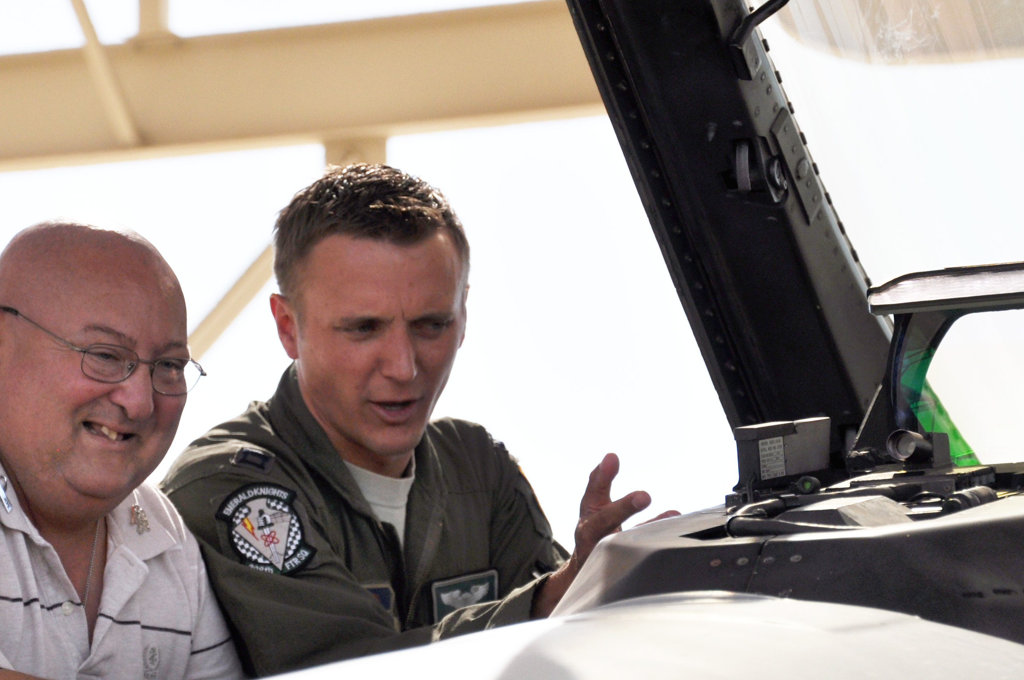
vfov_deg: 6.5
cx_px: 470
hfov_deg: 9.8
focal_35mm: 211
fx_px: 5989
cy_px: 428
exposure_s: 1/1250
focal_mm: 85
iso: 200
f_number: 5.6
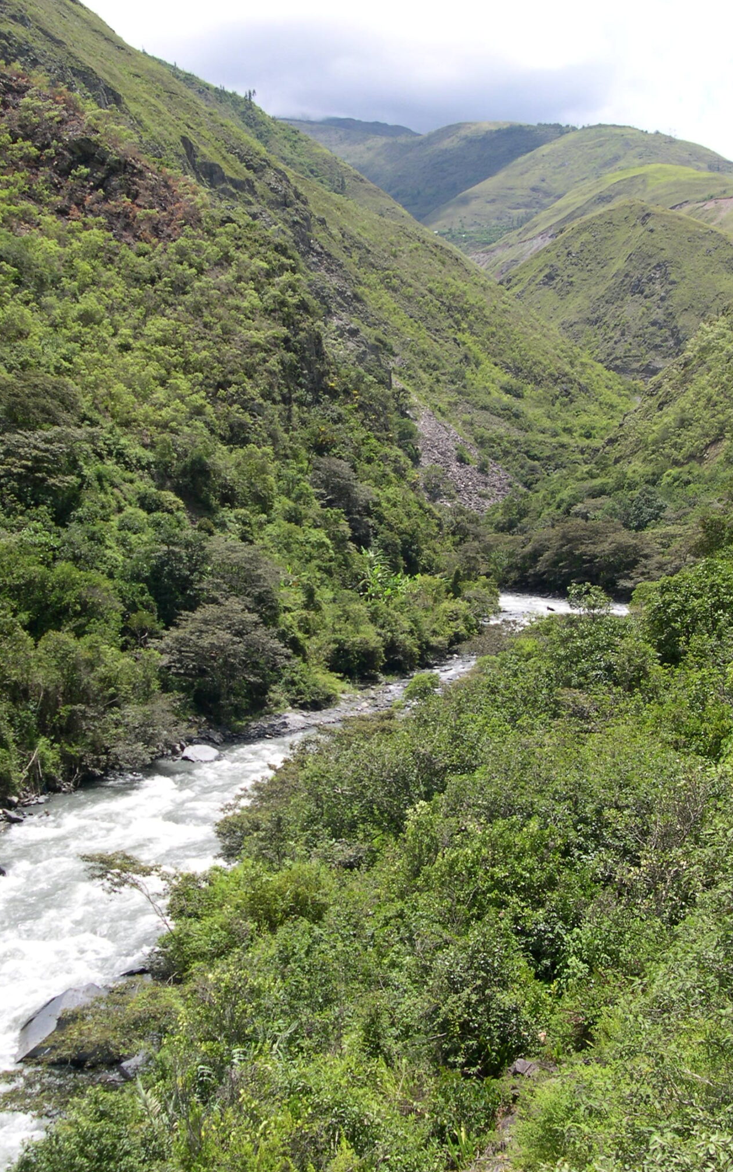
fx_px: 1310
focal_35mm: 41
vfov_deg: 48.2
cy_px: 594
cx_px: 353
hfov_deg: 31.3
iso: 100
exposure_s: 1/94.7
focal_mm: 8
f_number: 7.6
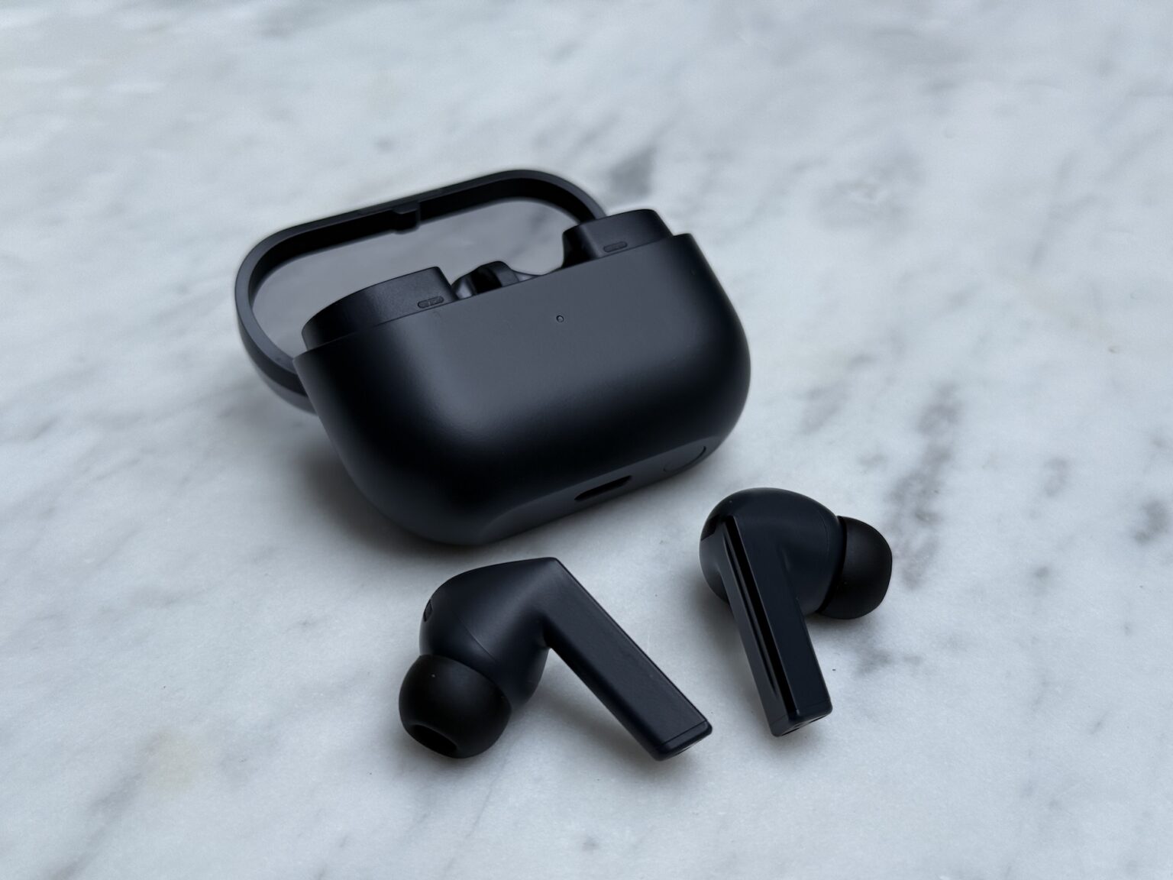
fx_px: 1627
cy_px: 440
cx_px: 586
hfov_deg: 39.7
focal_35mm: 48
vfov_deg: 30.3
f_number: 1.78
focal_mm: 6.76
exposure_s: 1/1513
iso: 64
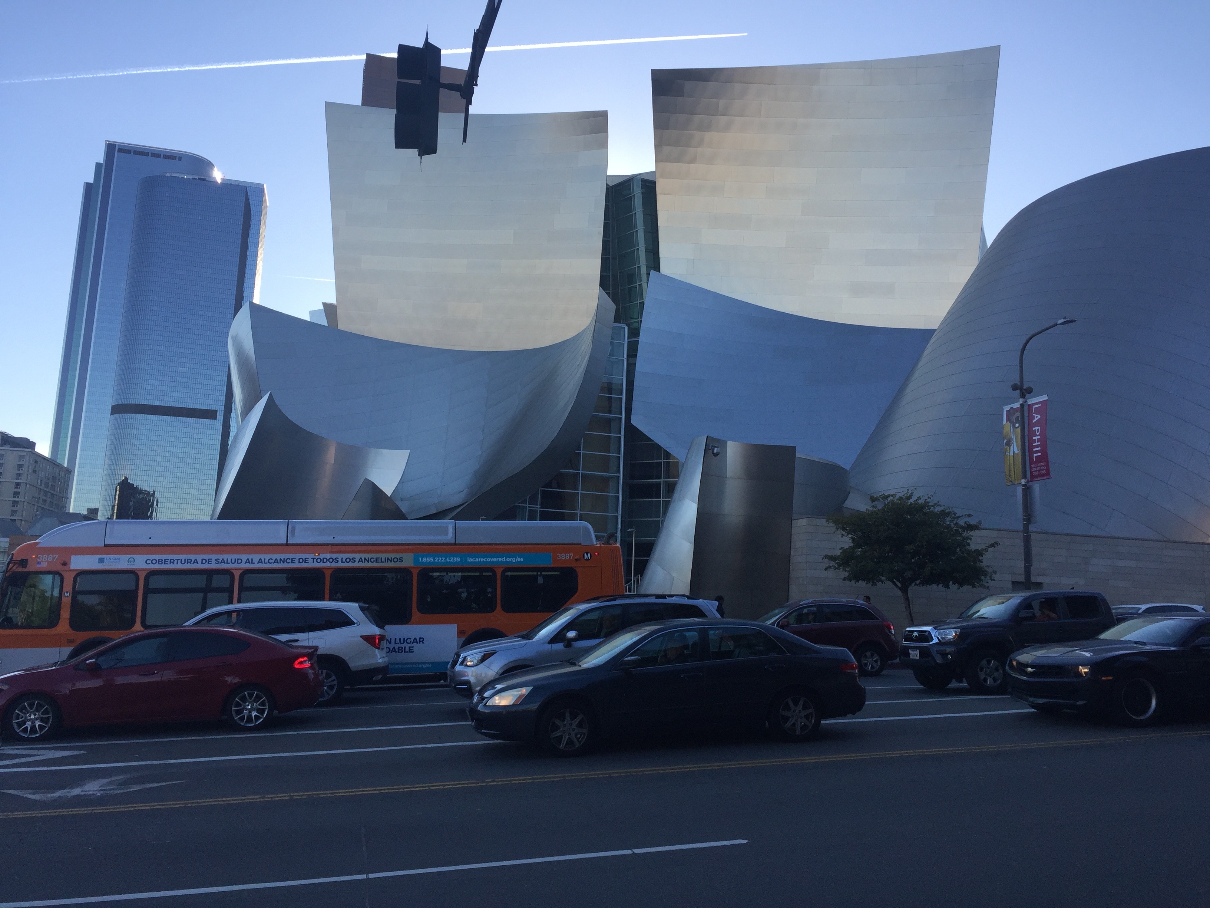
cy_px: 454
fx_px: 1014
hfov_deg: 61.7
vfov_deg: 48.2
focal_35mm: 29
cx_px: 605
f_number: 2.2
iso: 32
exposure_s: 1/964
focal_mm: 4.15
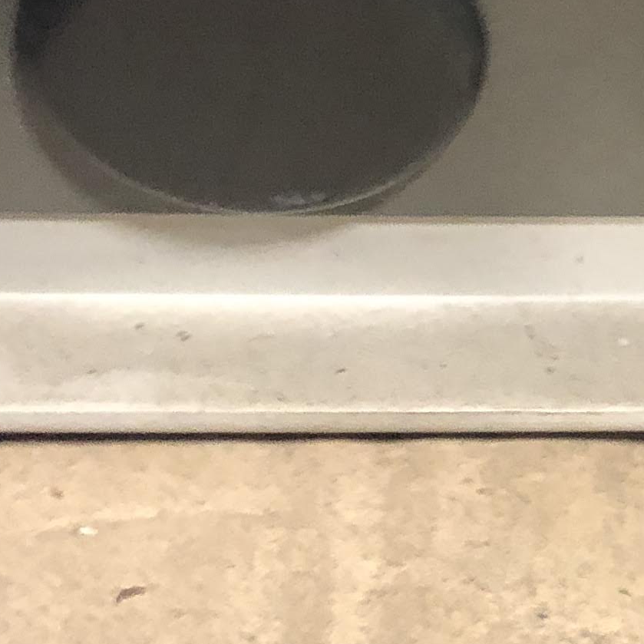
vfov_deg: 14.1
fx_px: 2505
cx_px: 1088
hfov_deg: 13.4
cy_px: -167
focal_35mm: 119
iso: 100
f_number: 1.8
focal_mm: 4
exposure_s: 1/6
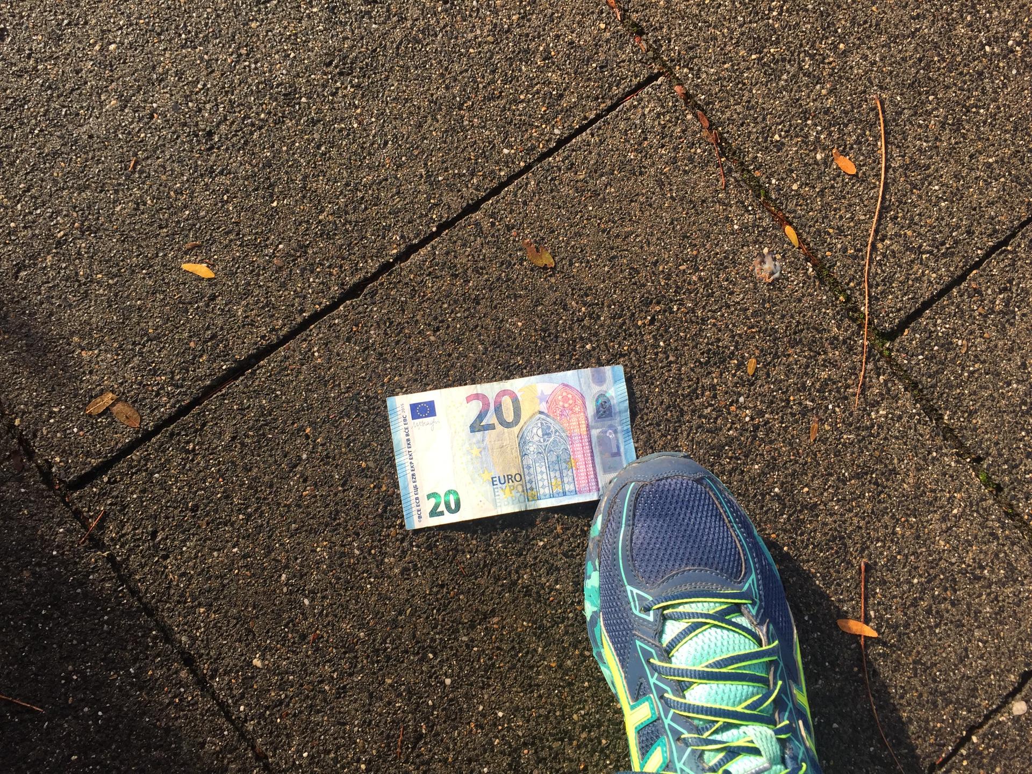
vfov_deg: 48.2
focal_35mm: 29
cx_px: 516
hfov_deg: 61.7
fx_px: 865
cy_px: 387
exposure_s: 1/618
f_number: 2.2
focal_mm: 4.15
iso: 32
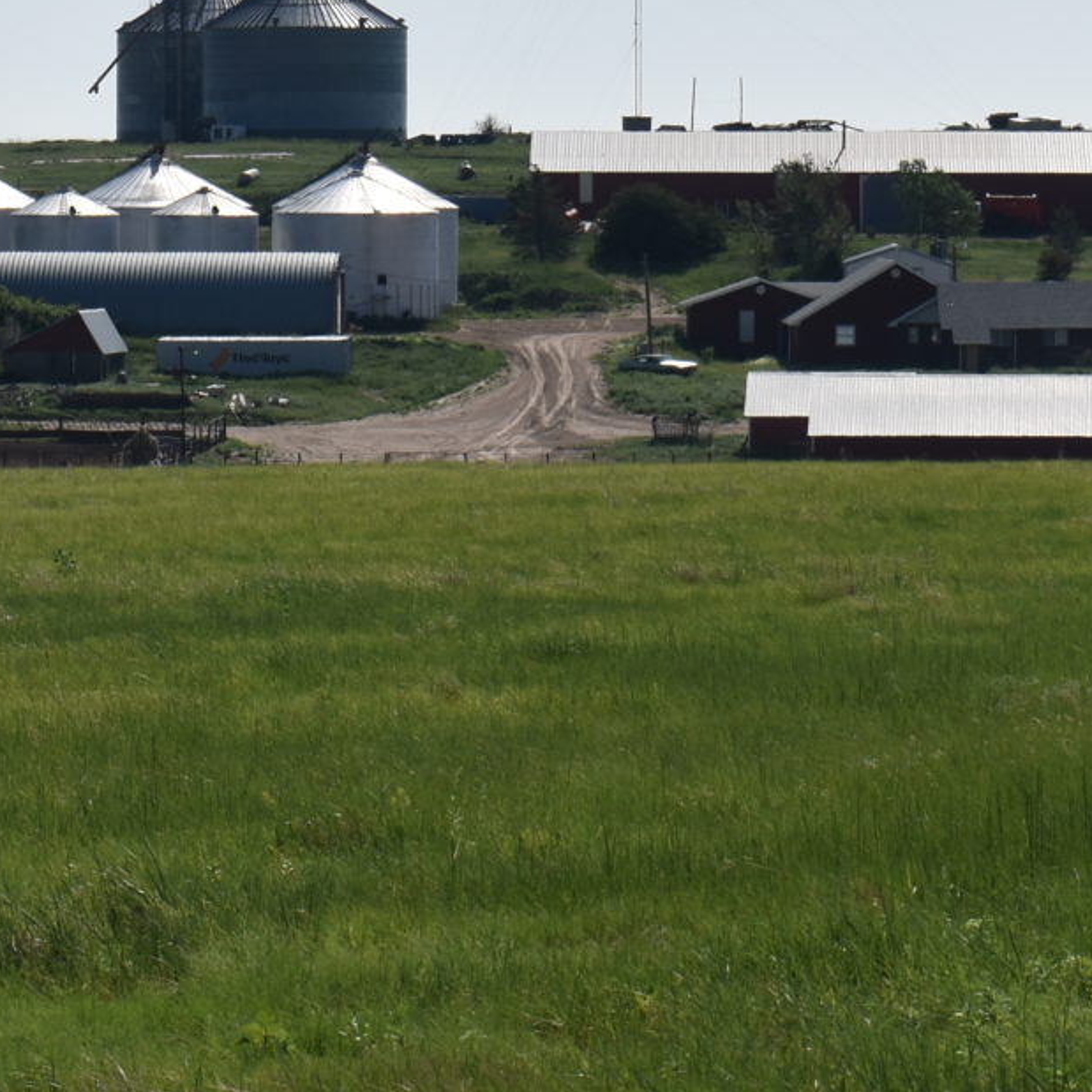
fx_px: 10341
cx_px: 206
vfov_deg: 6.0
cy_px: 172
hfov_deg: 6.0
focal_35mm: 290
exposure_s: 1/500
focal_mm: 55
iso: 100
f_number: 8
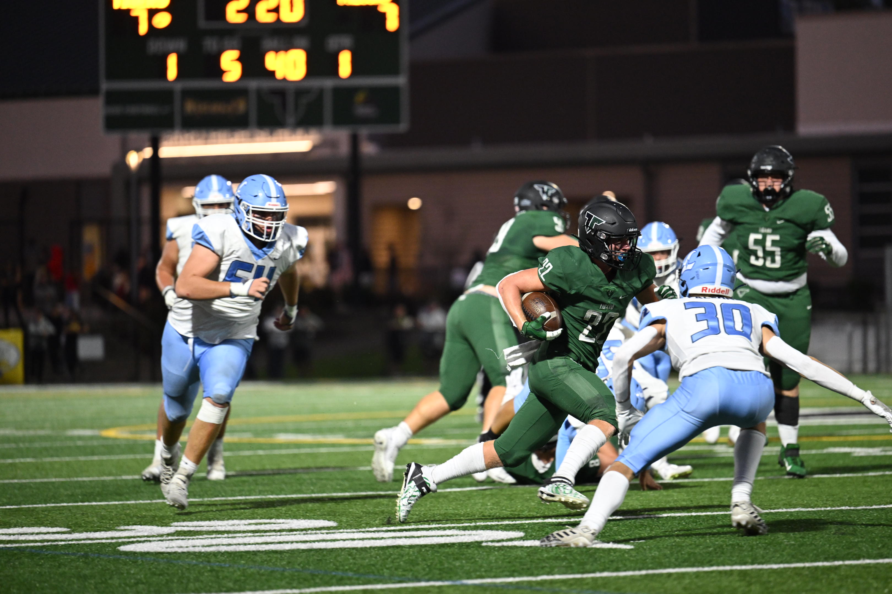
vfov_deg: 6.9
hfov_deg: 10.3
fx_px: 4955
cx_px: 446
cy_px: 297
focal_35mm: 200
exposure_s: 1/640
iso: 4000
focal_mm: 200
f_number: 2.8
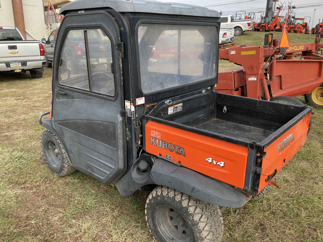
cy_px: 121
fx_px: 261
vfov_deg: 49.7
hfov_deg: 63.4
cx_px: 162
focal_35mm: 28
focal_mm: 3.99
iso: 20
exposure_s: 1/333
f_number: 1.8
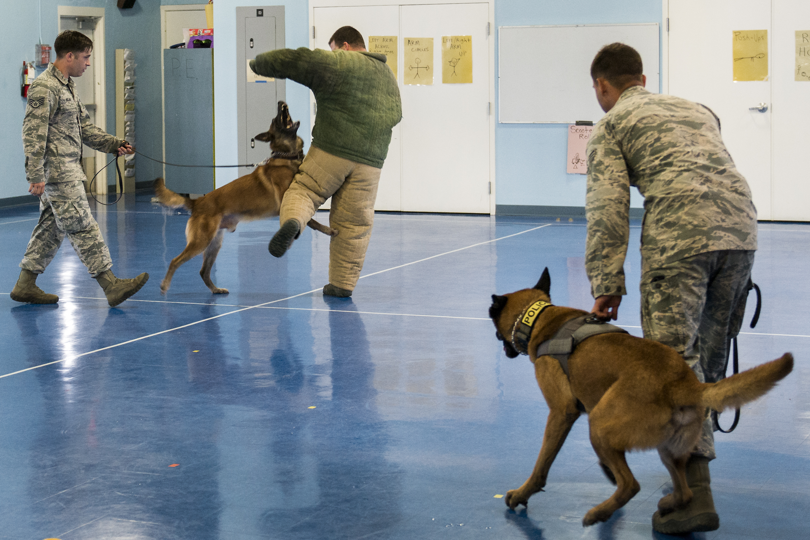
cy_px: 270
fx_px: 855
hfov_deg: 50.7
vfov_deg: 35.0
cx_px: 405
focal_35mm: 38
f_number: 2.8
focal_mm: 38
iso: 1250
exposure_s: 1/250
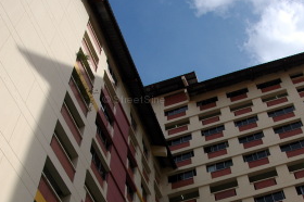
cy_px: 184
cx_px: 183
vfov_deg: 24.7
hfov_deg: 37.4
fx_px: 447
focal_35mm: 53
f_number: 3.5
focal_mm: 18
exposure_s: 1/4000
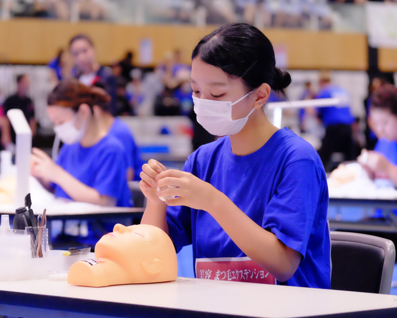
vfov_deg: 10.0
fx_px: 1809
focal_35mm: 154
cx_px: 194
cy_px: 159
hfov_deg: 12.5
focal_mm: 90.4
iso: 6400
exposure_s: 1/250
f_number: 3.9
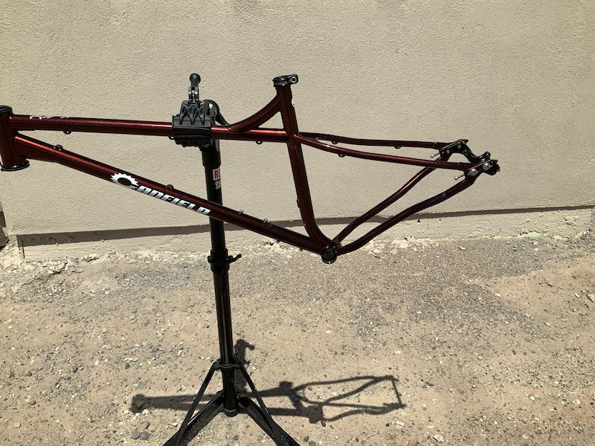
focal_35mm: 29
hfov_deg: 61.7
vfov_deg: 48.2
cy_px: 223
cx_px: 298
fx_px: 498
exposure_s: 1/4405
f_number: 1.8
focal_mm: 3
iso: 20
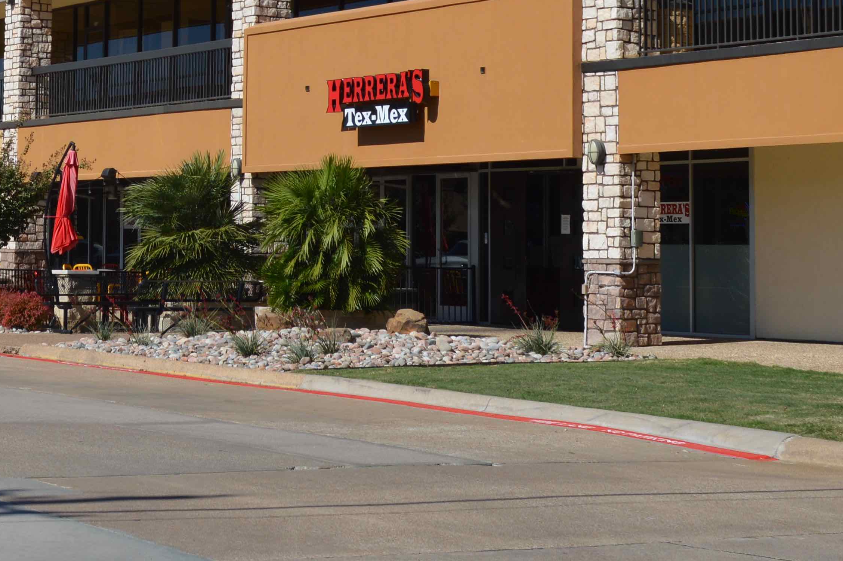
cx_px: 138
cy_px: -25
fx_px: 2246
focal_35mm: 96
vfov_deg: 14.0
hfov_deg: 20.9
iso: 100
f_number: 9
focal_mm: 24
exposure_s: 1/320
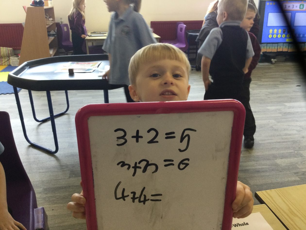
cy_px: 115
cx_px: 153
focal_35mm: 31
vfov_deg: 45.4
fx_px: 274
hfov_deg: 58.4
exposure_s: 1/33
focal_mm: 3.3
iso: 100
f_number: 2.4
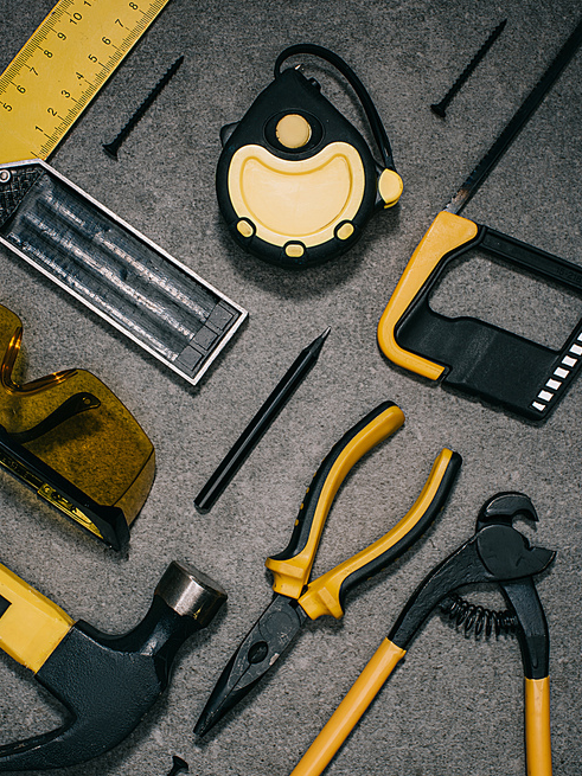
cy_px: 427
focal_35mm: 55
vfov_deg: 34.9
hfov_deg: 26.6
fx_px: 1233
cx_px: 293
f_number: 16
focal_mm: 50
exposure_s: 1/125
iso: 250
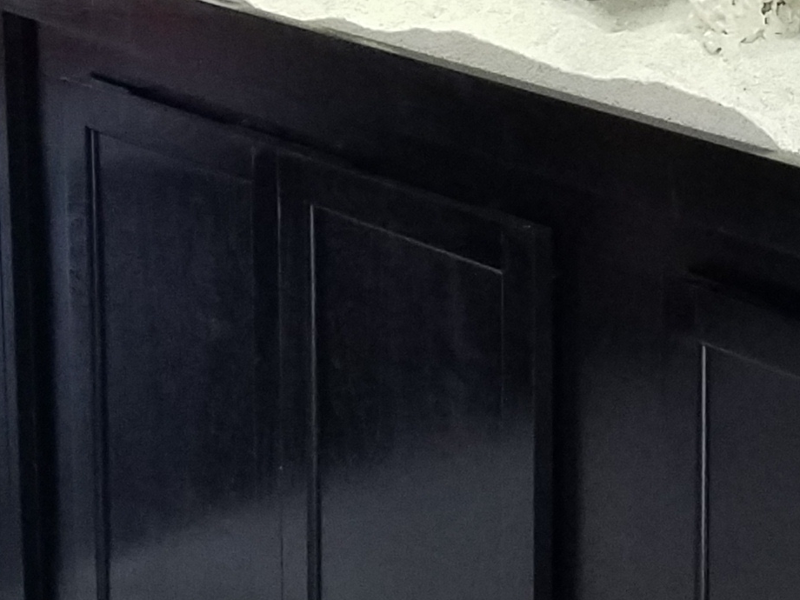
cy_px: -219
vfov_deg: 12.5
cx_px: 903
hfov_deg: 16.7
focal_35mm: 114
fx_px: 2635
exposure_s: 1/33
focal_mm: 4.2
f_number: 1.7
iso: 160
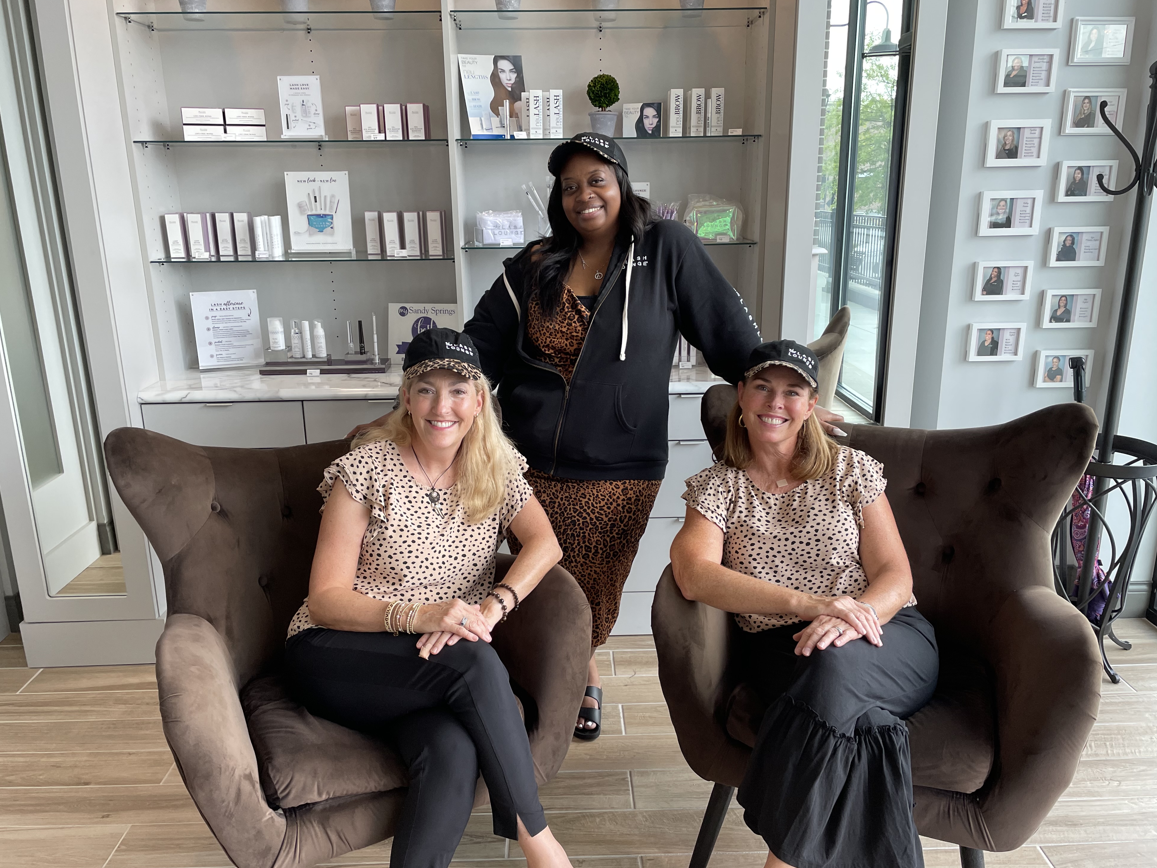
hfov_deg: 65.3
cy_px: 442
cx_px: 580
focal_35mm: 27
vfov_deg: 51.3
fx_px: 902
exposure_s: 1/120
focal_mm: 4.2
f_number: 1.6
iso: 100
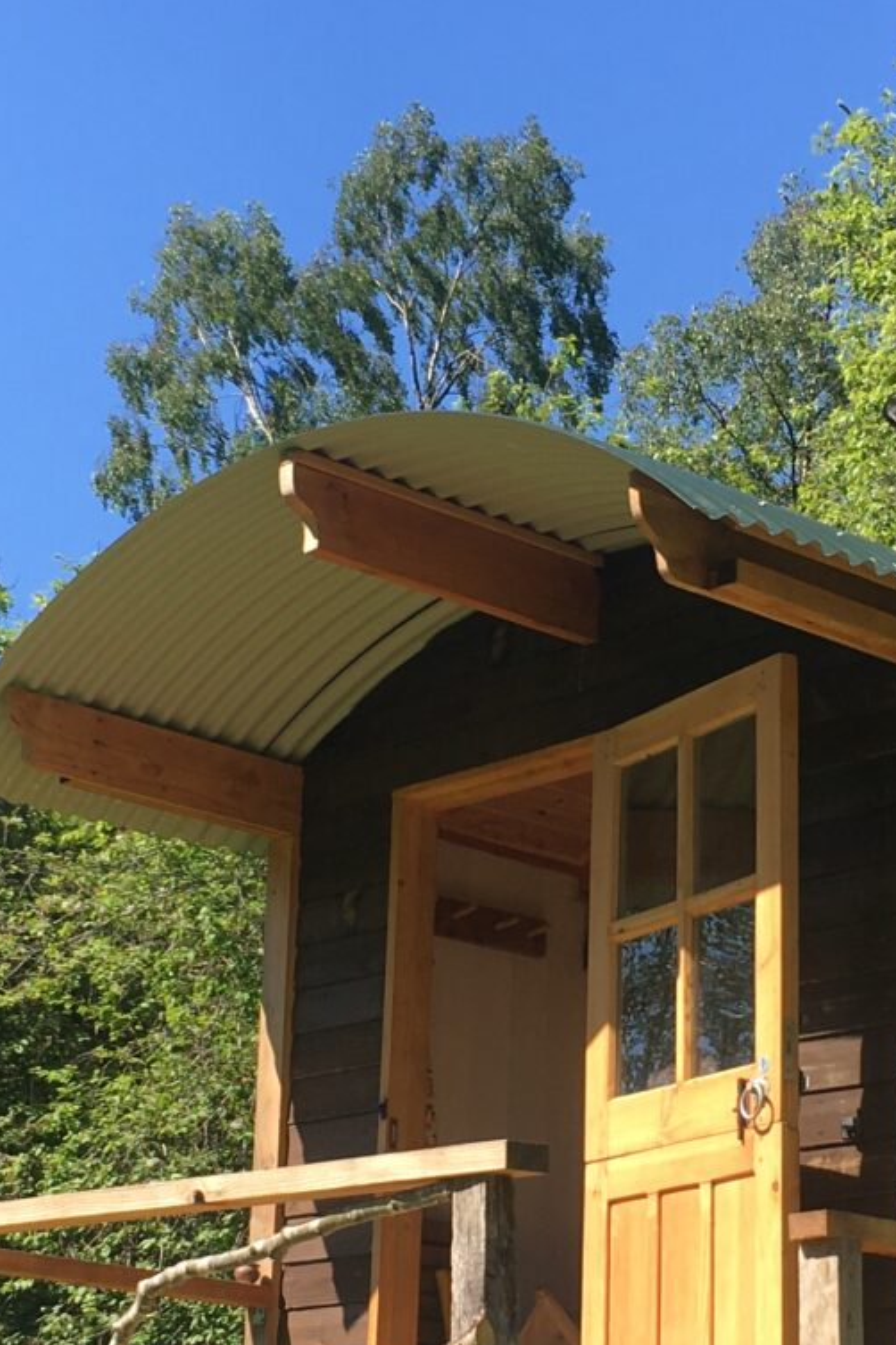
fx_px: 3061
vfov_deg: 24.7
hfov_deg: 16.6
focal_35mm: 82
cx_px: 593
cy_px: 822
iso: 25
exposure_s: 1/725
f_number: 2.2
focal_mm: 4.15
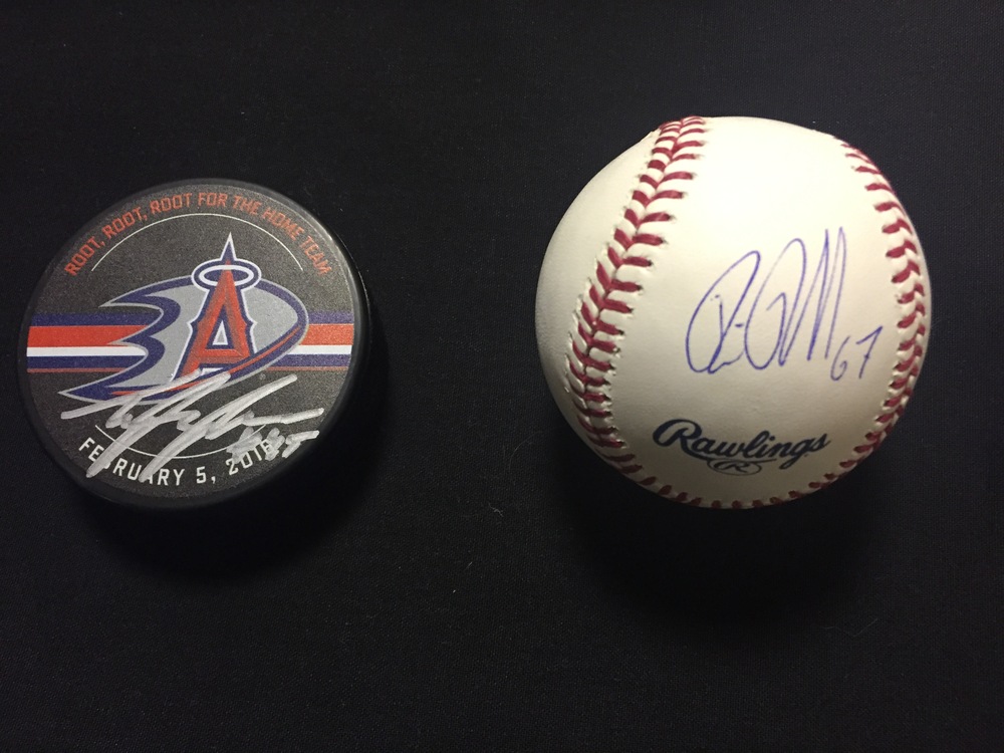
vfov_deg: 48.2
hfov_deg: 61.7
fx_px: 841
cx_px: 502
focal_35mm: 29
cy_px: 376
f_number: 2.2
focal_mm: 4.15
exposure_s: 1/20
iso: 250
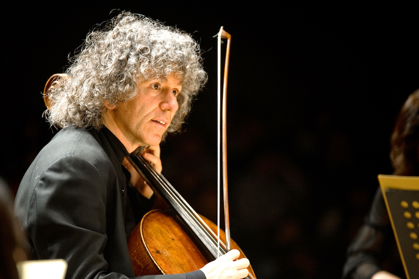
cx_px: 210
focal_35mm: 270
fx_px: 3140
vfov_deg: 5.1
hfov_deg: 7.6
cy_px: 140
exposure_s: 1/125
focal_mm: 270
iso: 800
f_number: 3.5
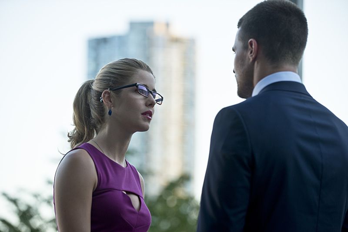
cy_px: 116
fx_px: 1256
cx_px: 174
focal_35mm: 130
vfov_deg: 10.5
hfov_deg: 15.8
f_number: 5
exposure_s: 1/250
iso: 400
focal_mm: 130
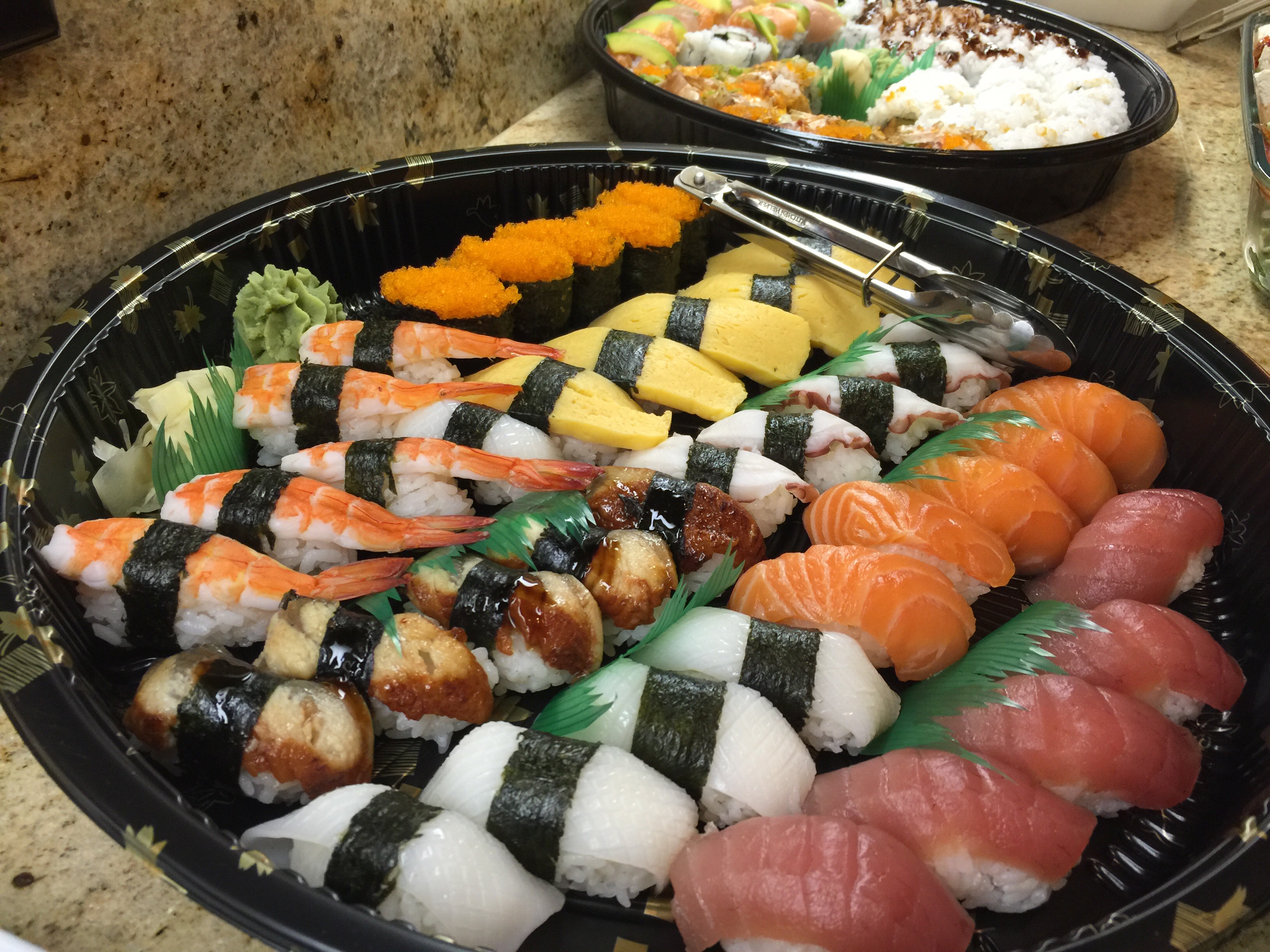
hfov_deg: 61.7
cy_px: 476
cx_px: 635
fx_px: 1064
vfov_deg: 48.2
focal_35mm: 29
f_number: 2.2
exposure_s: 1/30
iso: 50
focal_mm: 4.15
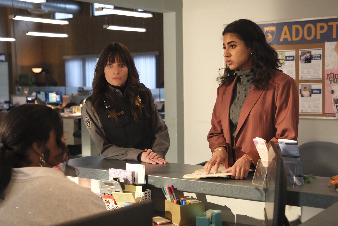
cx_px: 169
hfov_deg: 34.5
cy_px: 113
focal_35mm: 58
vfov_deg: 23.4
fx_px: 544
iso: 10000
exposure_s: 1/250
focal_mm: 38.8
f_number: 3.2
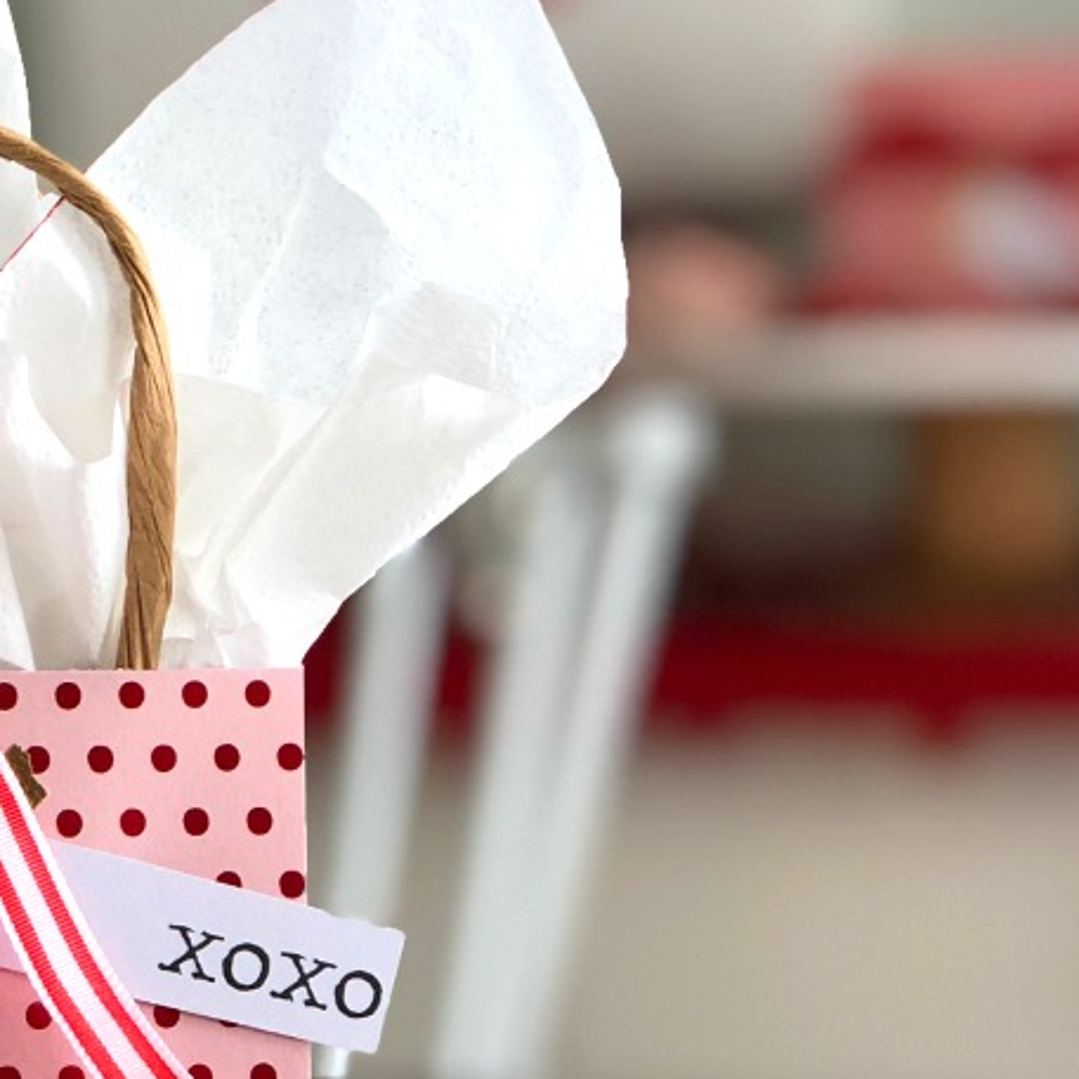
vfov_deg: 11.8
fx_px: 5184
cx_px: -76
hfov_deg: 11.7
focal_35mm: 147
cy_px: 247
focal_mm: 6.6
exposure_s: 1/60
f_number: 2.8
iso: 25
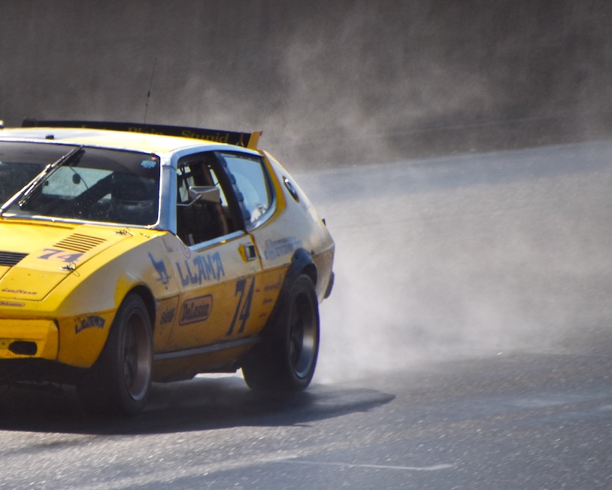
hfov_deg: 1.7
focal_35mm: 1121
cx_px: 53
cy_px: 222
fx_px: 20302
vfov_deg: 1.4
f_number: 6.3
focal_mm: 400
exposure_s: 1/640
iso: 200
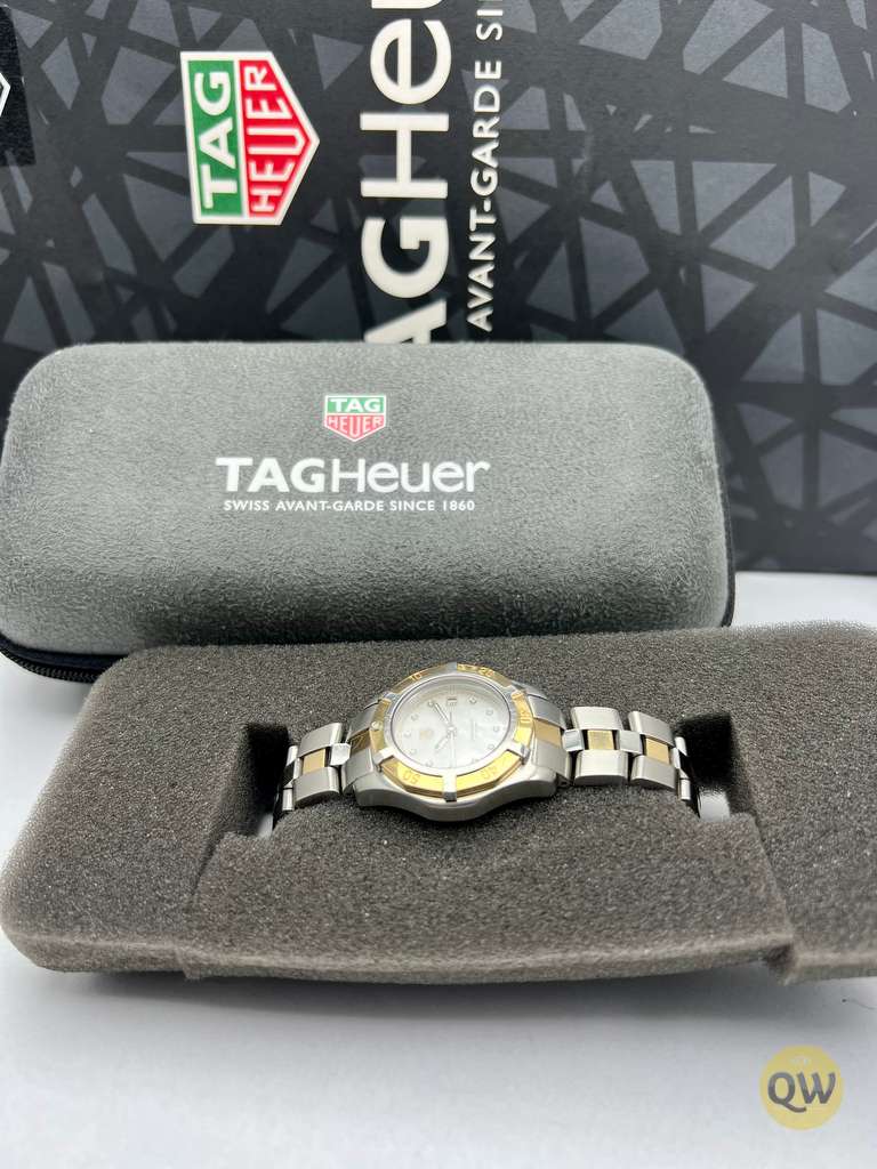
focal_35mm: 26
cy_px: 584
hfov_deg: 53.1
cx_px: 438
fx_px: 878
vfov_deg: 67.3
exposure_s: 1/171
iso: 50
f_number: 1.5
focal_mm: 5.7
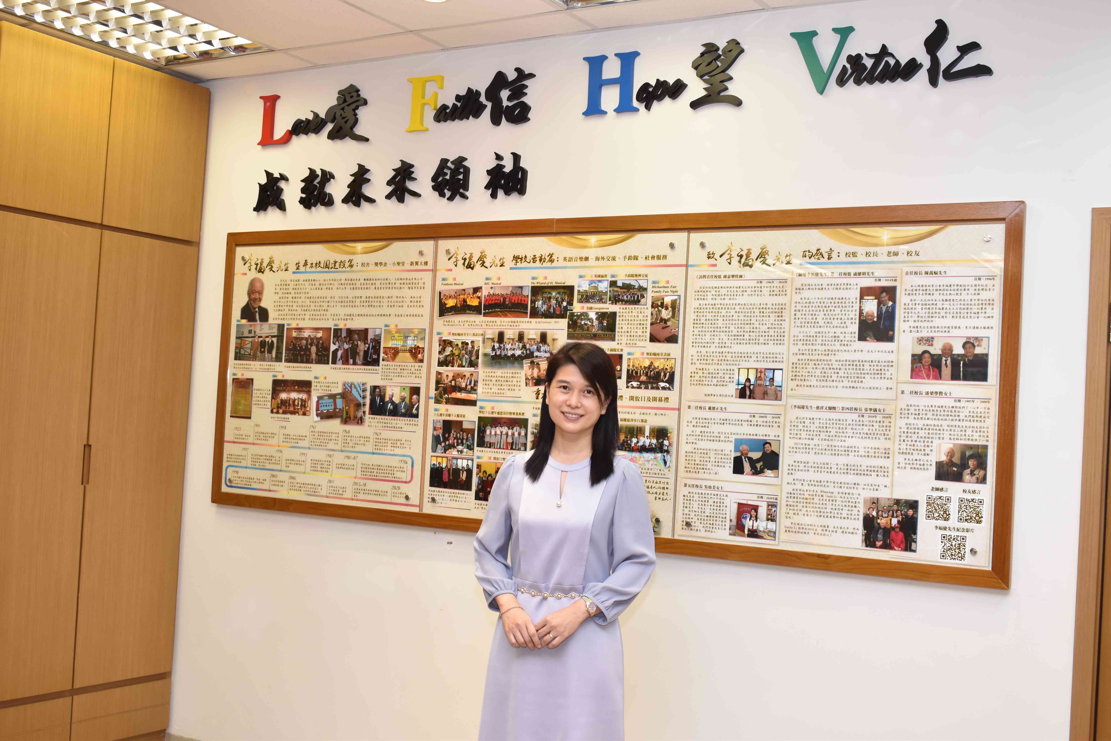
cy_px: 370
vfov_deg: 33.0
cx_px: 556
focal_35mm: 40
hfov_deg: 47.9
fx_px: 1250
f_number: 5.6
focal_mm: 27
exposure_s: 1/60
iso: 720
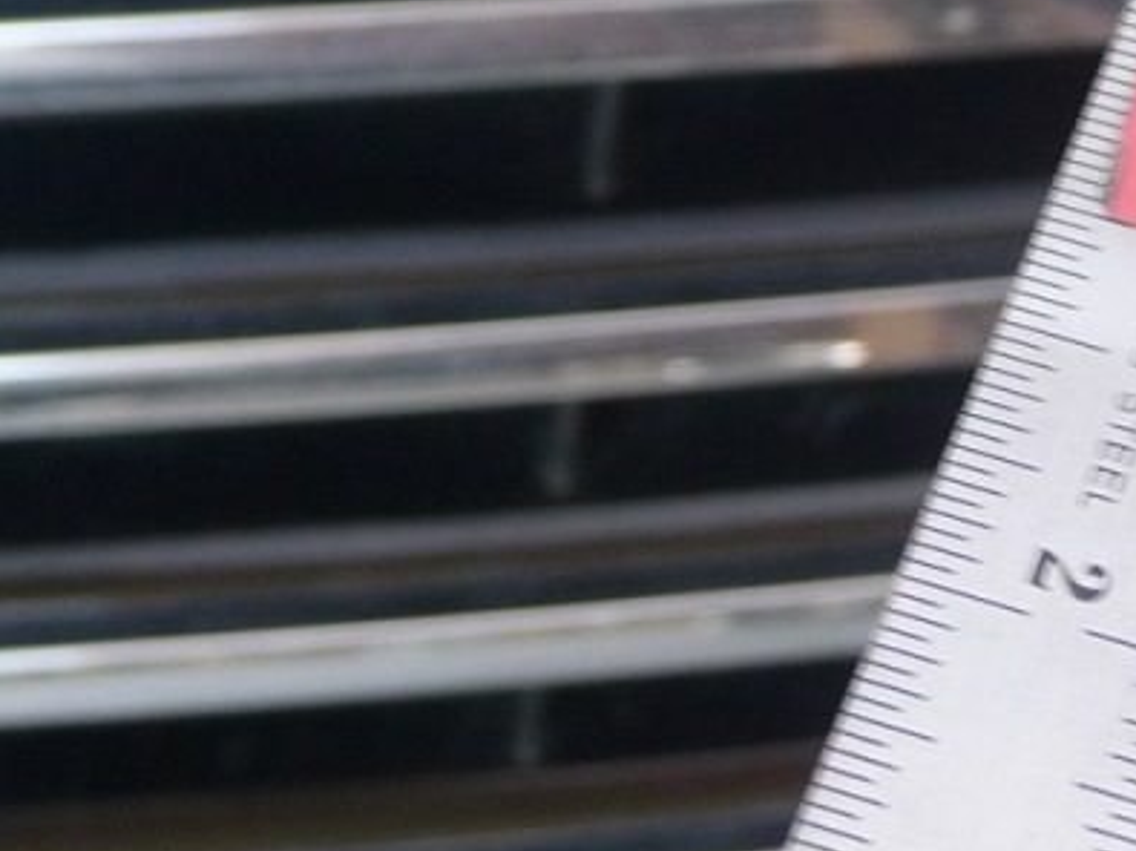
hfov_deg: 15.3
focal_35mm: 127
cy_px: 276
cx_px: 1099
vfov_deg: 11.7
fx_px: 4167
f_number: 3.7
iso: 125
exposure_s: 1/30
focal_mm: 6
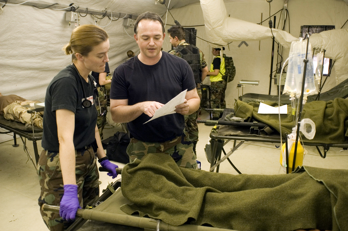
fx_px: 290
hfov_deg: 62.0
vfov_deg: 43.5
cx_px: 174
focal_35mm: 30
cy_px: 116
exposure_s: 1/15
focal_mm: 20
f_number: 2.8
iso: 400
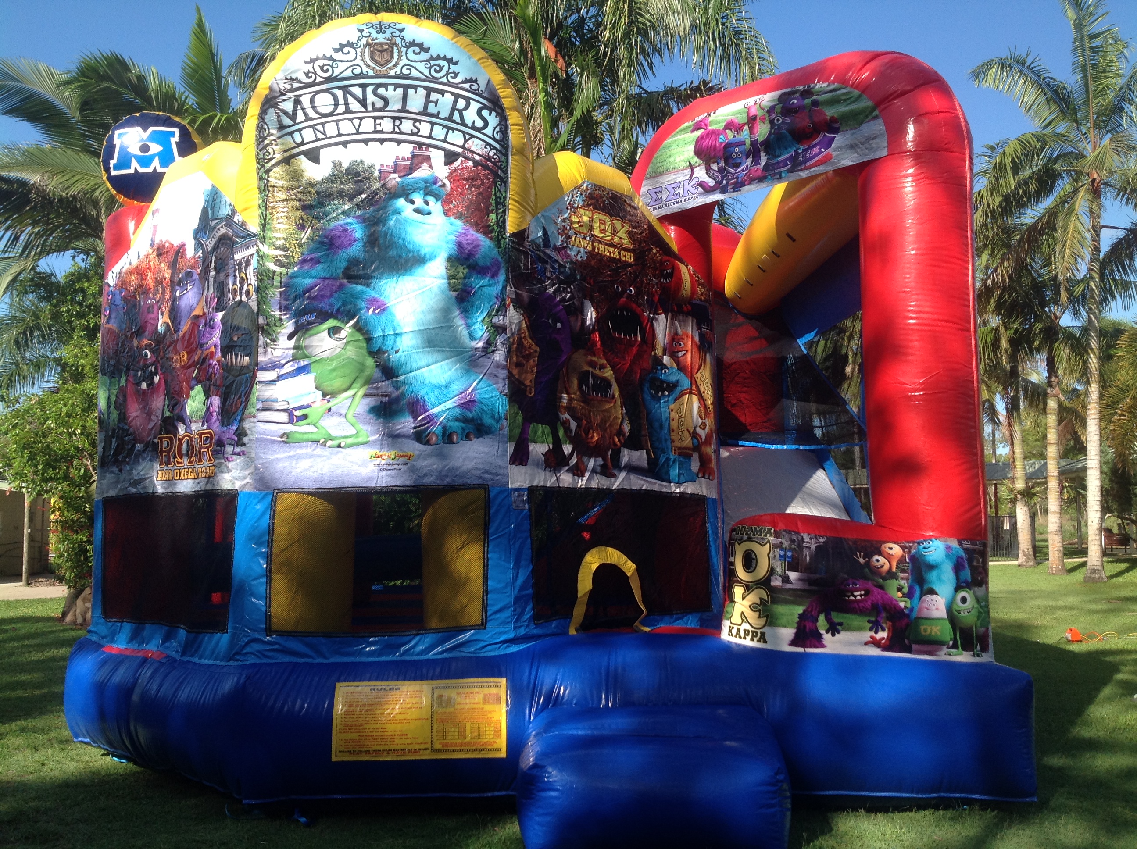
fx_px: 1148
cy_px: 424
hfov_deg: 52.7
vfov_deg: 40.6
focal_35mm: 35
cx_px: 568
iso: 50
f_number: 2.4
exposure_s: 1/1008
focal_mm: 4.28
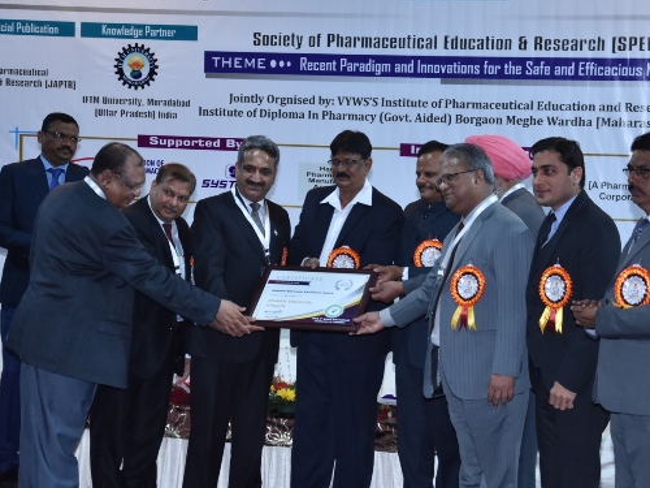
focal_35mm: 96
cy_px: 256
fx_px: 1803
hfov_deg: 20.4
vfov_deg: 15.4
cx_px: 352
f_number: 5
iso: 1000
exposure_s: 1/125
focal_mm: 52
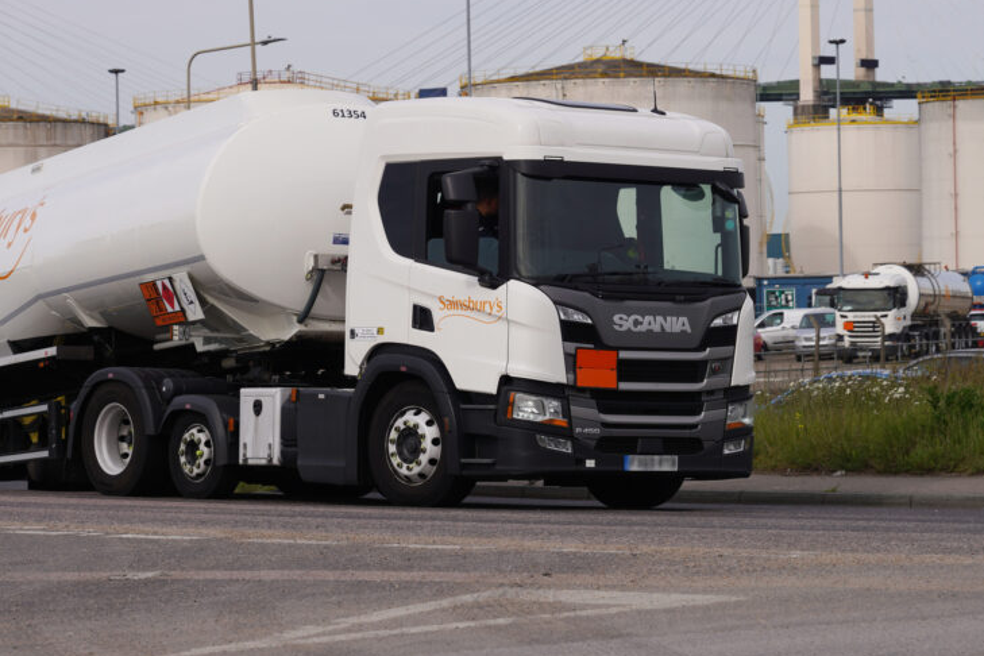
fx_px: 3608
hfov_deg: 15.5
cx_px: 454
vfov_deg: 10.4
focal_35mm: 132
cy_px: 217
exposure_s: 1/640
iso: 125
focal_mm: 94
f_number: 7.1
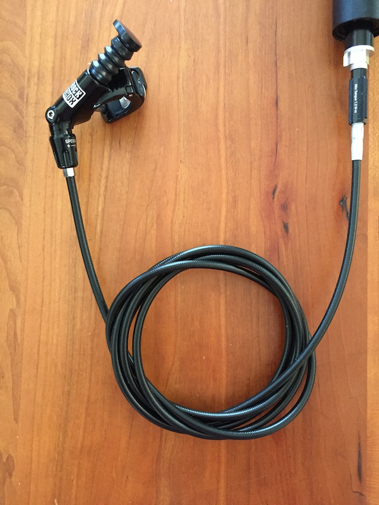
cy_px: 252
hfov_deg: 48.2
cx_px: 190
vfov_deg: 61.7
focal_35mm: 29
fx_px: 423
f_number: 2.2
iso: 250
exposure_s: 1/15
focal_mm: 4.15
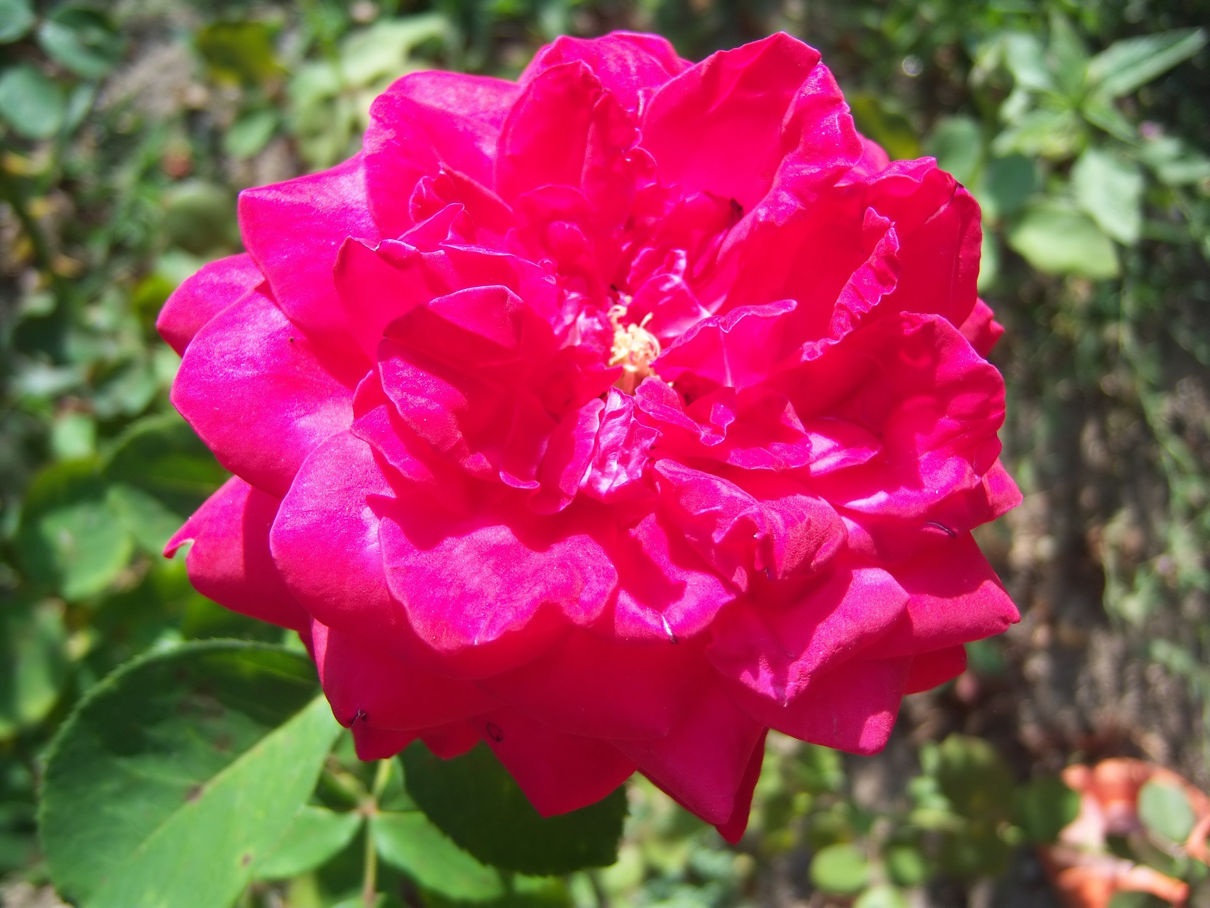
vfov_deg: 39.7
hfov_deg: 51.4
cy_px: 454
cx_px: 605
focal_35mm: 36
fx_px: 1258
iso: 80
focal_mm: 7.5
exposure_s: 1/400
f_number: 2.8
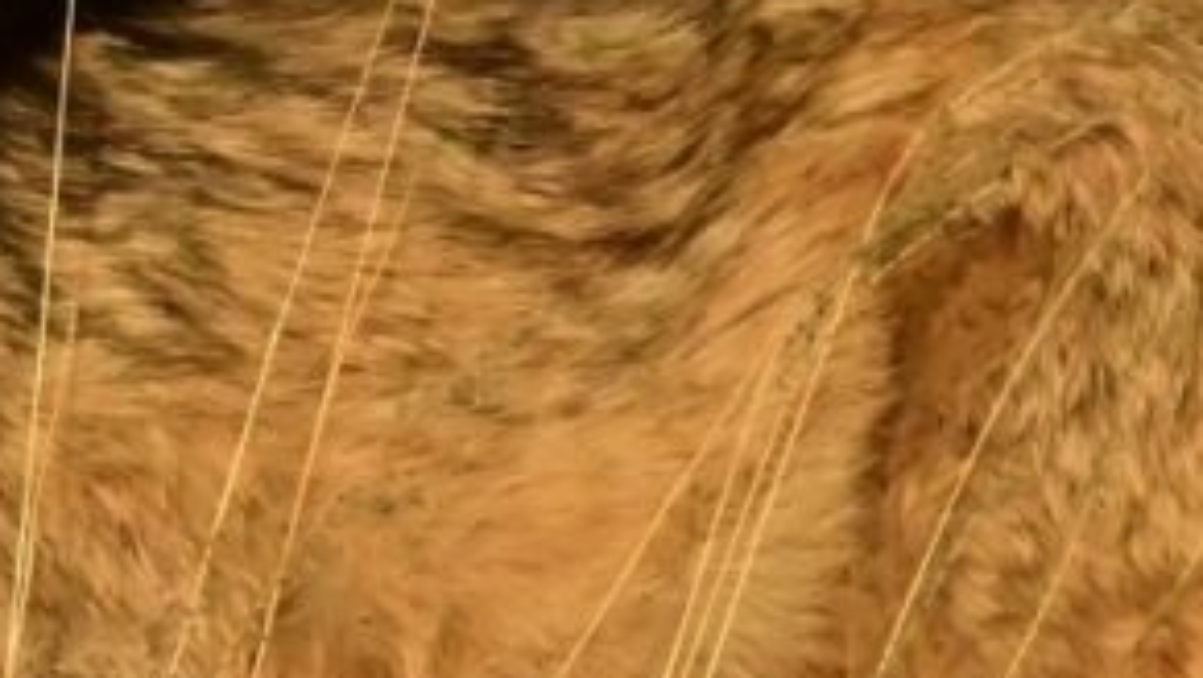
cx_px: -153
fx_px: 42285
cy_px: 1065
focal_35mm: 1325
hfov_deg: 1.6
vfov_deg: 0.9
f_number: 16
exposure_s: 1/4000
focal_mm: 240
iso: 5000
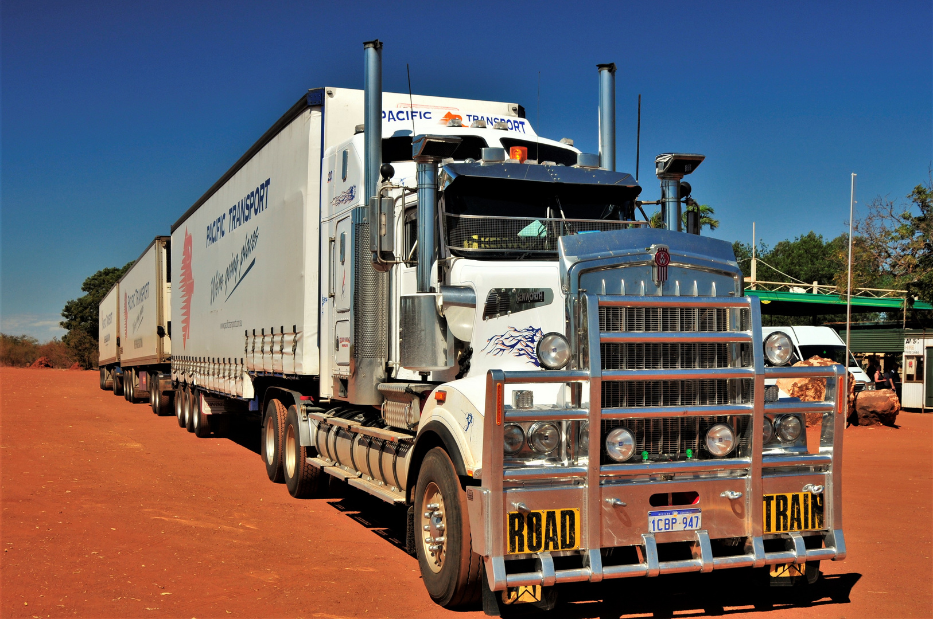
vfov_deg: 36.8
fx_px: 932
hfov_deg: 53.2
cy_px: 310
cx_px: 466
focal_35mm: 36
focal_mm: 24
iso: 200
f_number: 9
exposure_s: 1/320
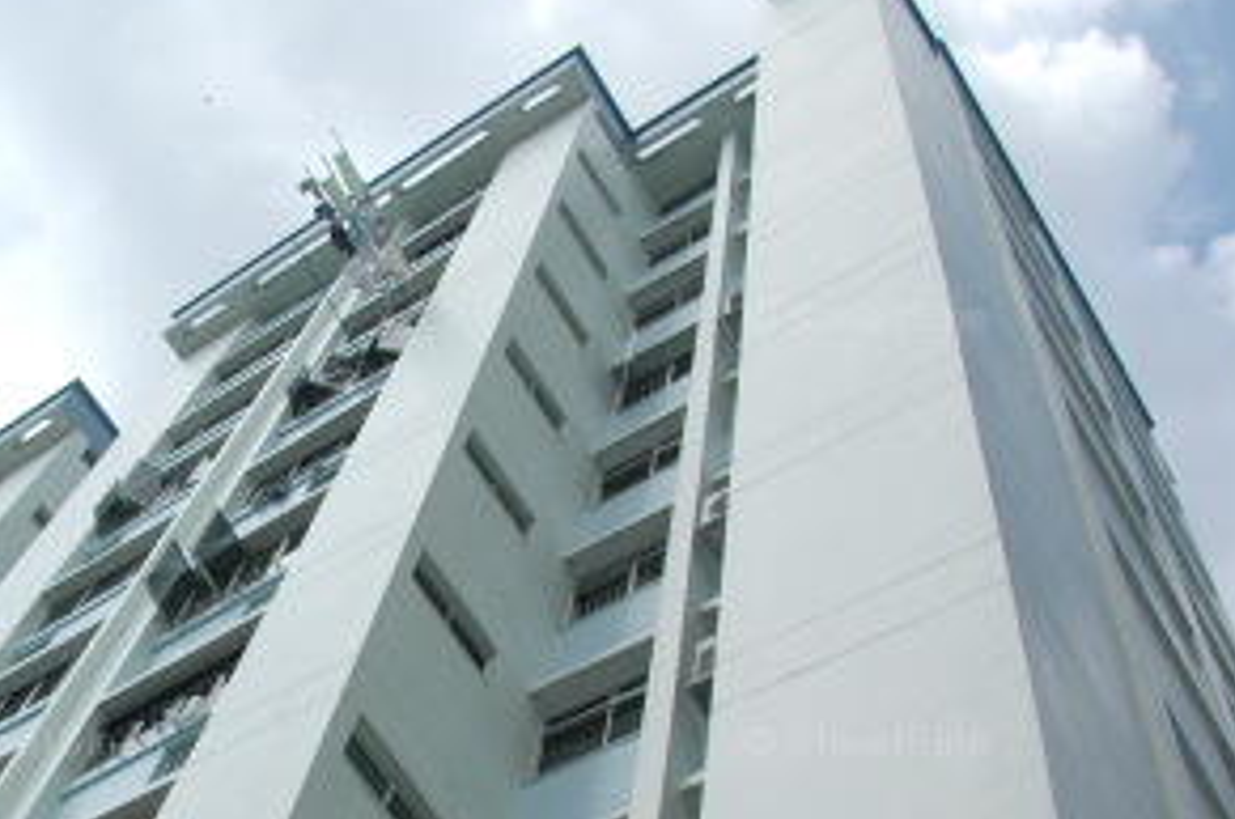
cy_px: 647
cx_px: 212
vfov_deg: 26.0
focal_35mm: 51
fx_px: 1747
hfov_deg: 37.3
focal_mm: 18
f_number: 4
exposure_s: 1/8000
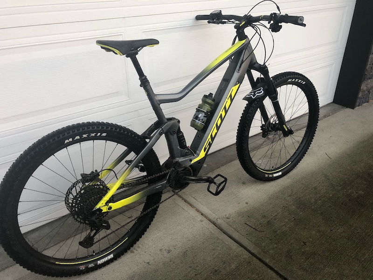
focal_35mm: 28
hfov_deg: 63.4
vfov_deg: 49.7
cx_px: 186
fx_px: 302
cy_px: 140
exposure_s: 1/25
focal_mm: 4
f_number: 1.8
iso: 40
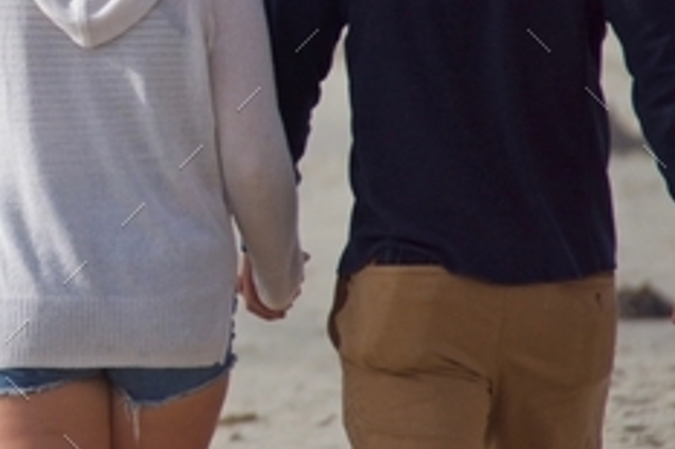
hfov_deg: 1.9
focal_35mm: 1064
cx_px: -26
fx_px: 19935
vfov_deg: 1.3
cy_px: 59
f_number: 5.6
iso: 250
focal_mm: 280
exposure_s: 1/2000
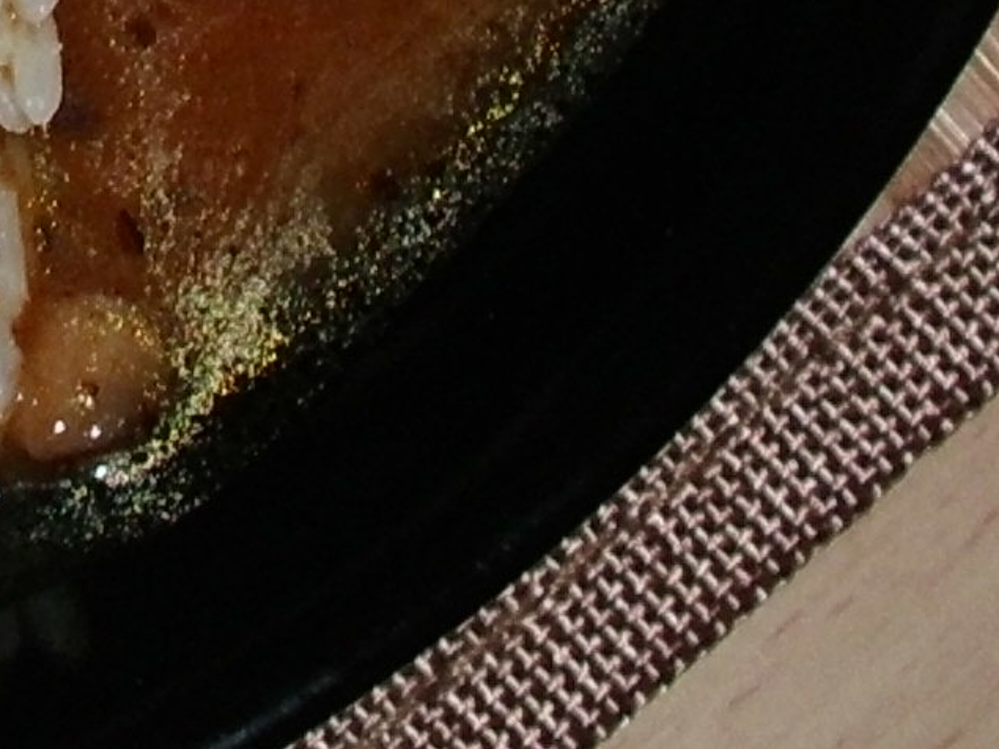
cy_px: -950
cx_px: -975
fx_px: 5338
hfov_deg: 9.9
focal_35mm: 185
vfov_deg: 7.6
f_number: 2.9
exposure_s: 1/100
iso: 100
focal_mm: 6.3
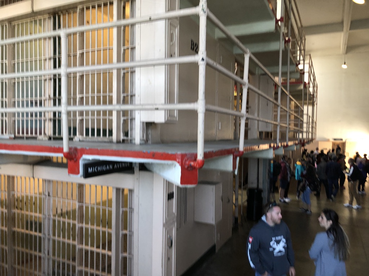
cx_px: 184
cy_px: 138
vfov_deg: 49.7
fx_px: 298
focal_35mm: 28
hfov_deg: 63.4
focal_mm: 4
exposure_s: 1/15
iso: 50
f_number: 1.8
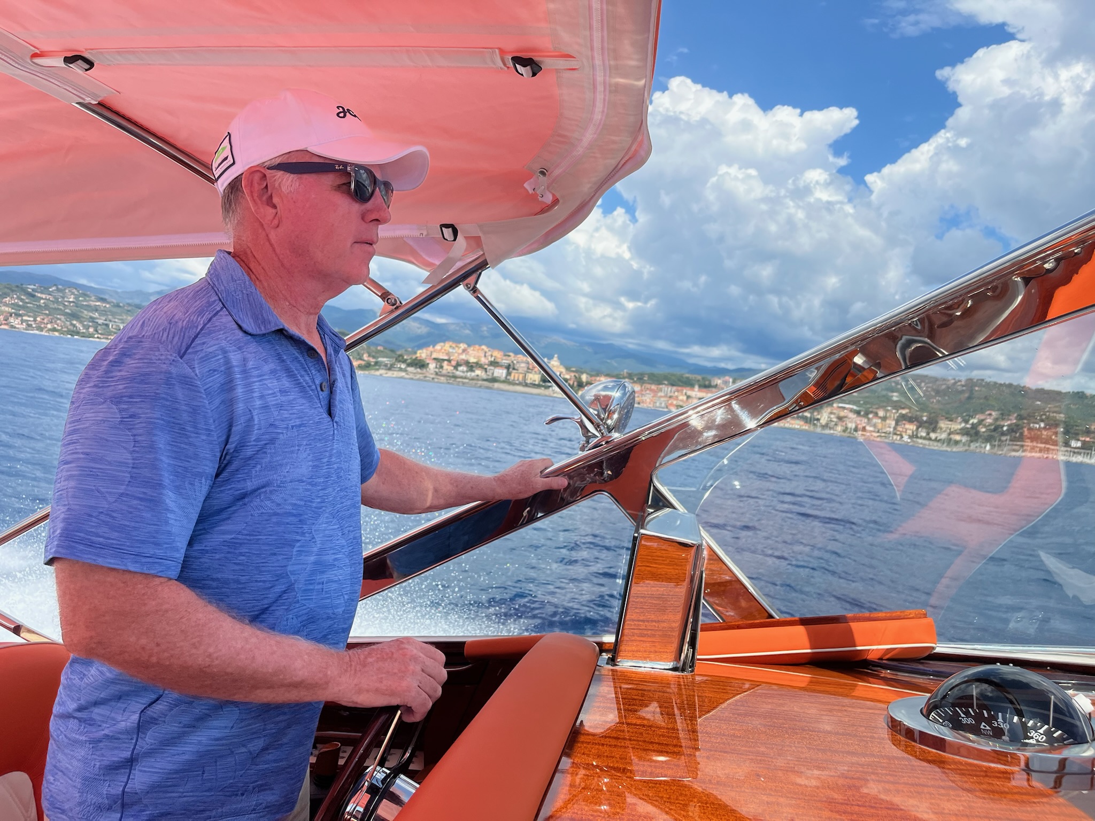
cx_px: 548
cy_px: 410
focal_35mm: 26
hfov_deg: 67.3
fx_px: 822
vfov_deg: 53.1
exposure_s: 1/3215
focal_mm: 5.1
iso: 50
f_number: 1.6
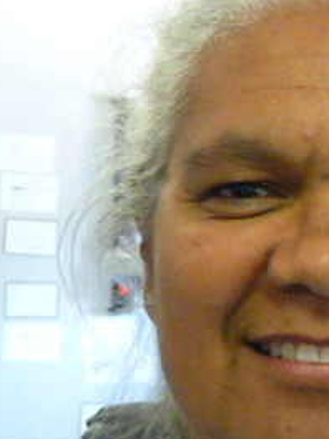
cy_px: 249
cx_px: 268
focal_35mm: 230
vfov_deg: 8.6
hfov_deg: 6.5
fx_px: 2915
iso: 400
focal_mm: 9.5
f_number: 3.2
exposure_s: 1/13
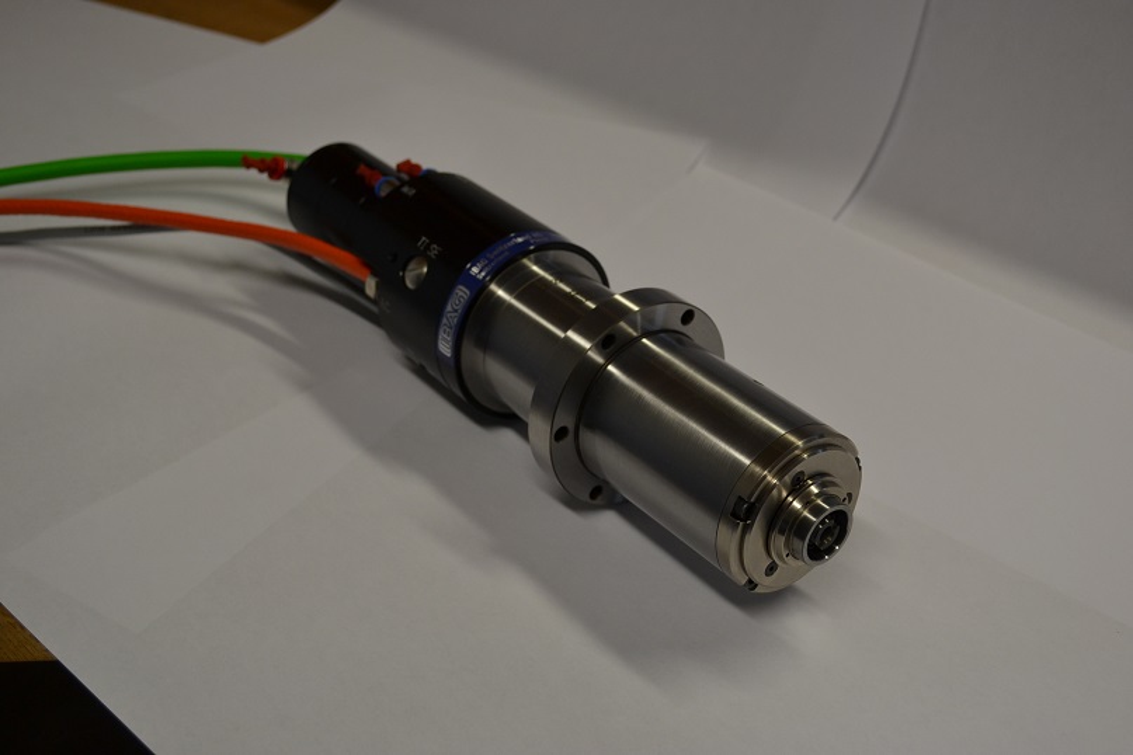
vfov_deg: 29.9
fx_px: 1416
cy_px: 378
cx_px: 566
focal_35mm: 45
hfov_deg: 43.6
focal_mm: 30
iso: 400
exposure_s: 1/100
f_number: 5
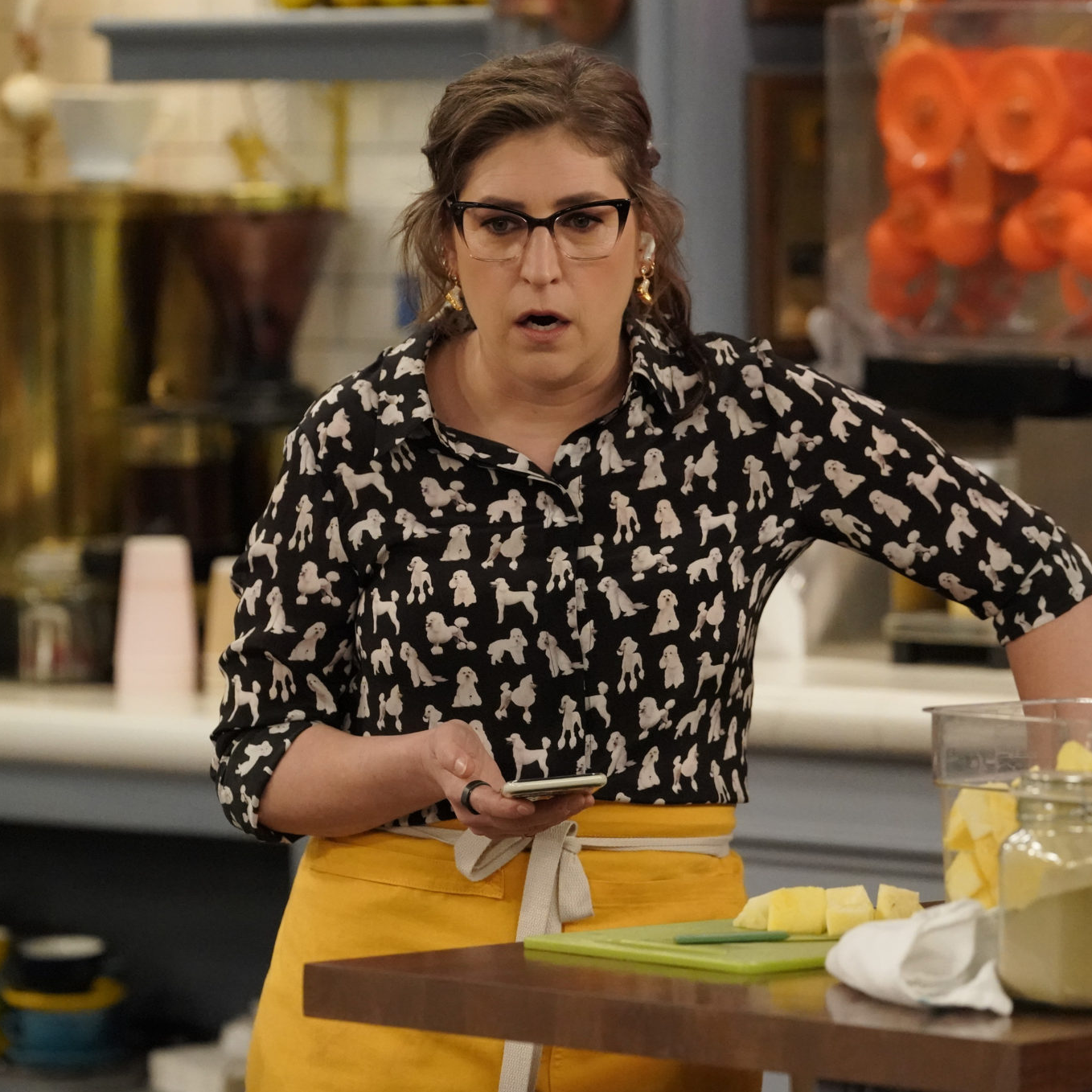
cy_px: 546
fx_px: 7317
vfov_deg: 8.5
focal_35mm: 205
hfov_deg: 8.5
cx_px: 712
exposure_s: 1/200
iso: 12800
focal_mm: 160
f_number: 4
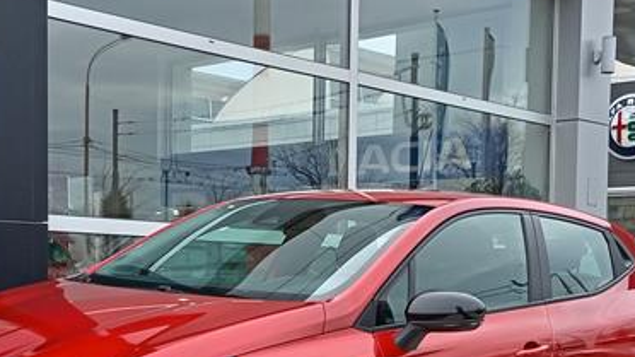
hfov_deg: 31.4
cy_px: 325
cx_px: 303
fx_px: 1128
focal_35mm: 67
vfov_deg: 17.7
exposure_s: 1/120
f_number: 1.8
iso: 142
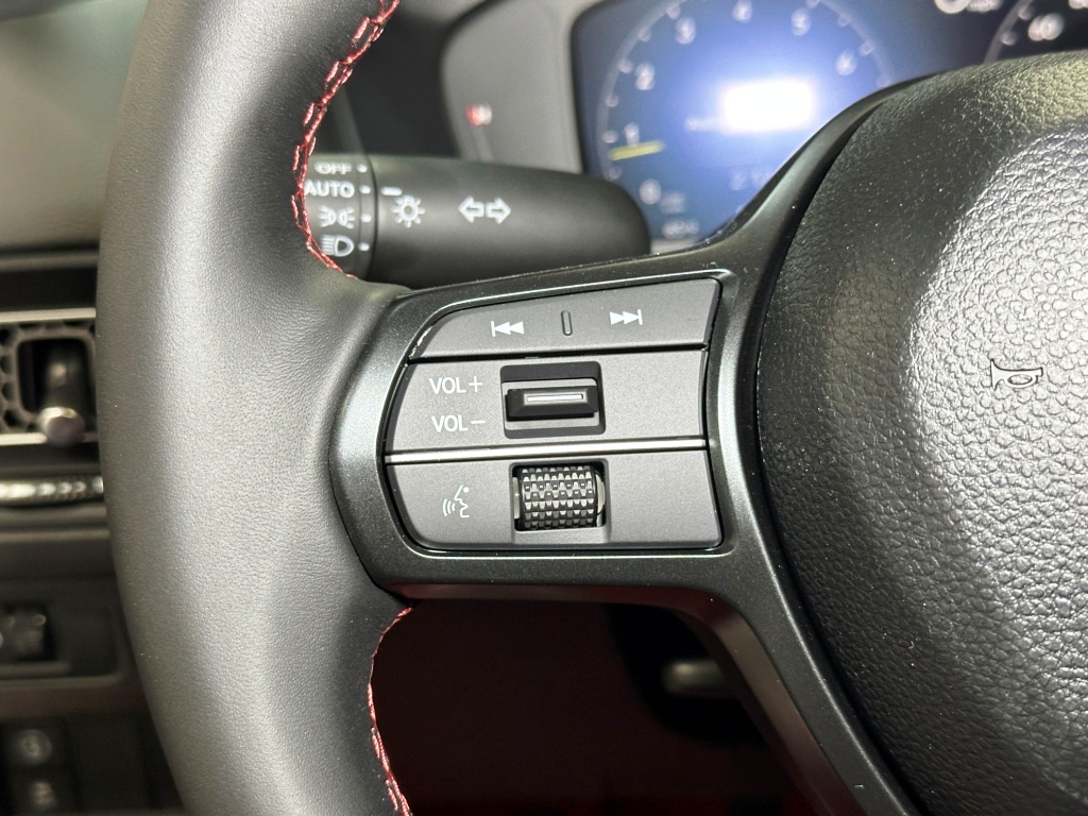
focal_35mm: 48
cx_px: 544
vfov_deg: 30.3
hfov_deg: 39.7
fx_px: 1509
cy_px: 408
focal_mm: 6.86
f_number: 1.78
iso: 320
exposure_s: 1/40
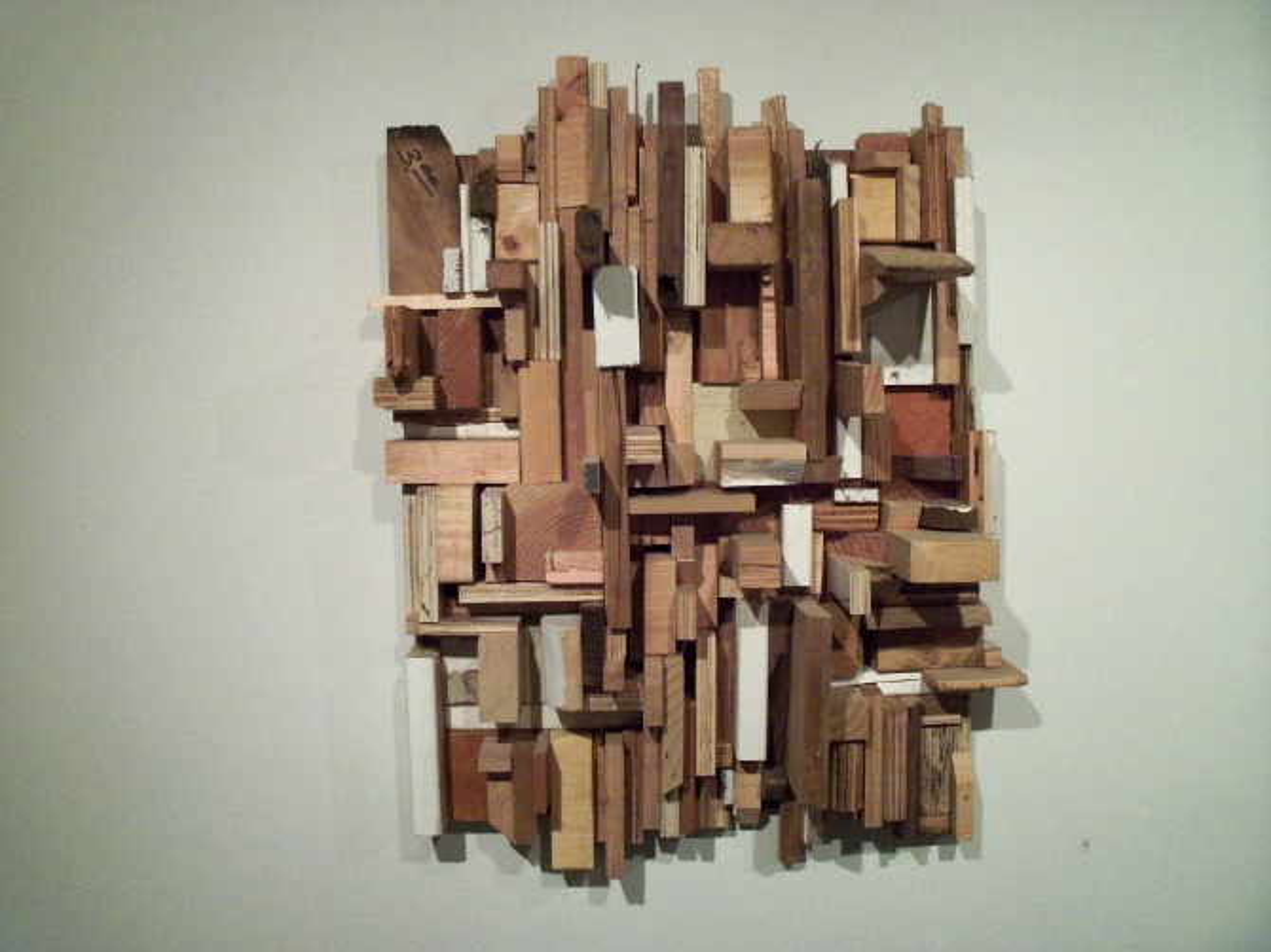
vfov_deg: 40.7
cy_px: 476
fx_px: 1285
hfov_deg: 52.6
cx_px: 636
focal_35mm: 35
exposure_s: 1/30
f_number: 3
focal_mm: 6.3
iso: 320
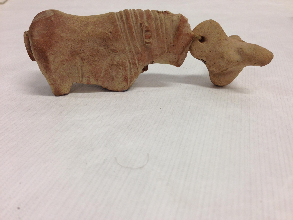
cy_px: 110
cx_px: 146
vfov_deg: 42.9
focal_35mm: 33
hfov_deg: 55.4
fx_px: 279
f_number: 2.4
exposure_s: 1/30
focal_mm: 4.12
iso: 50
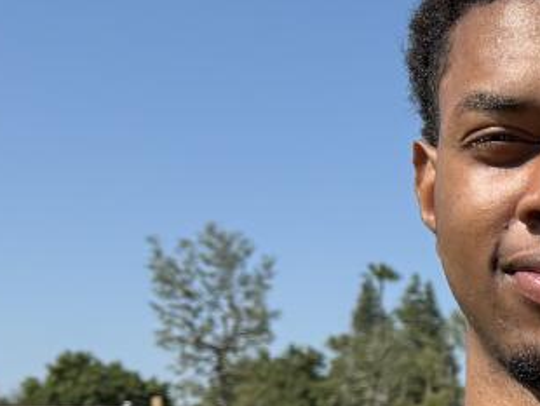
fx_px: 1811
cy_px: 503
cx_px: 1087
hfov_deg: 14.2
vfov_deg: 12.5
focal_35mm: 116
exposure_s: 1/5319
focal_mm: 6.76
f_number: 1.78
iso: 125
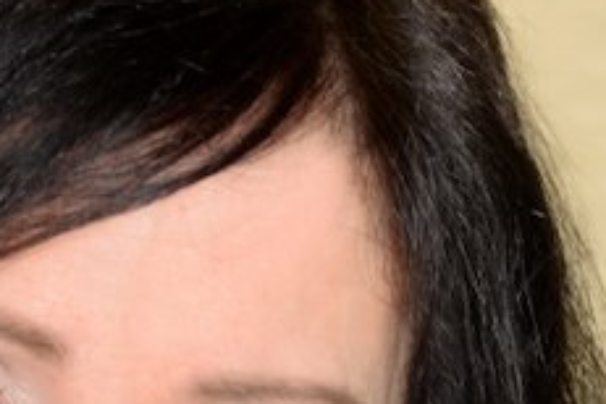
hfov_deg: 5.3
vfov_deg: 3.5
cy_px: 794
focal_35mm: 388
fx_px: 6531
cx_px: 157
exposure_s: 1/200
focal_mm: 70
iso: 640
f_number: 7.1
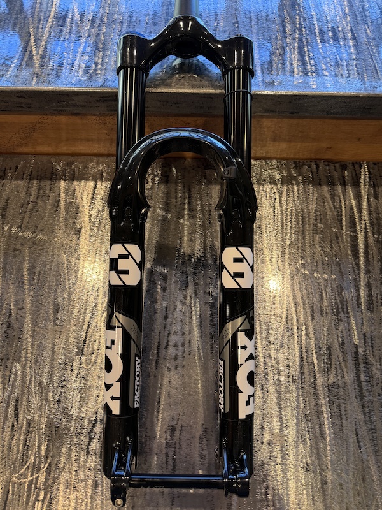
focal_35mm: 24
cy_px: 255
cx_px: 191
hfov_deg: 56.8
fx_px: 353
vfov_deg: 71.6
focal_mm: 6.76
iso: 200
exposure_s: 1/68
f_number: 1.78
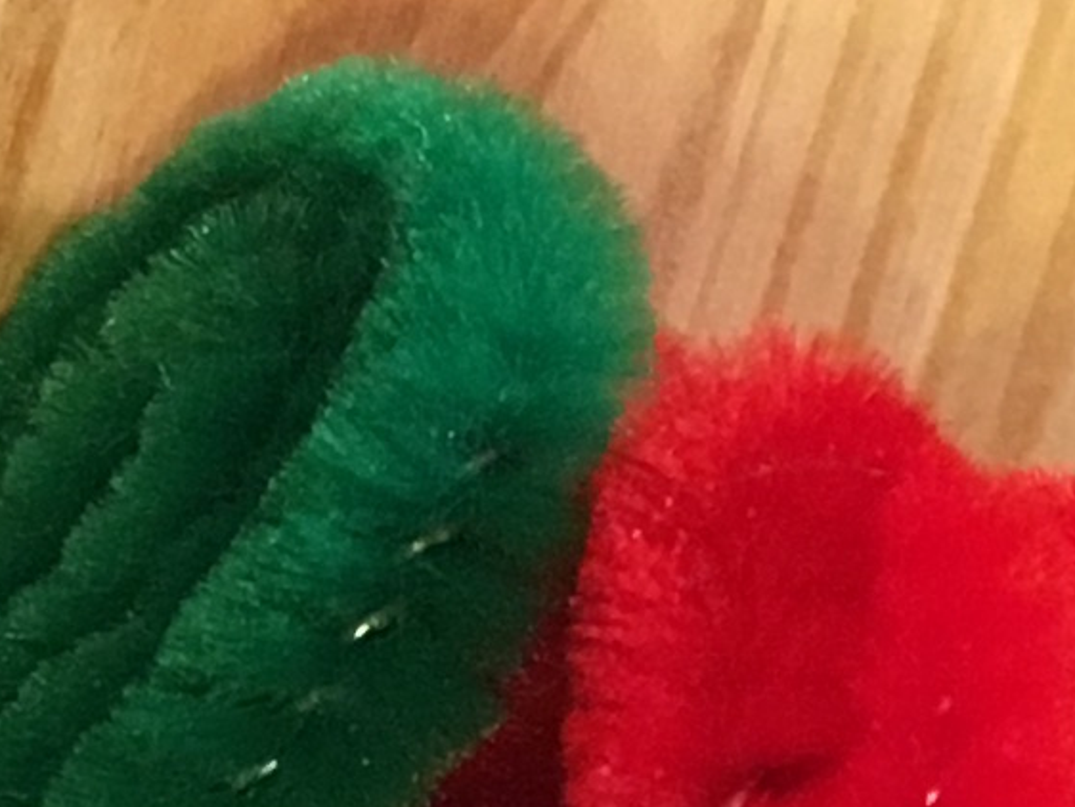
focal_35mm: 208
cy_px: 1207
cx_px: -1329
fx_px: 6462
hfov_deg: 8.8
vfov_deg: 7.0
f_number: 2.2
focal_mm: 4.15
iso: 160
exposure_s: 1/30
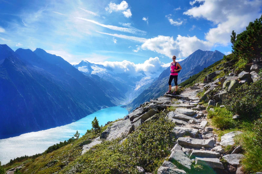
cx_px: 131
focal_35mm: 24
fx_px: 174
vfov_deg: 53.0
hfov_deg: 73.8
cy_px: 87
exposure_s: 1/160
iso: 200
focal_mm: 16
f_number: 16
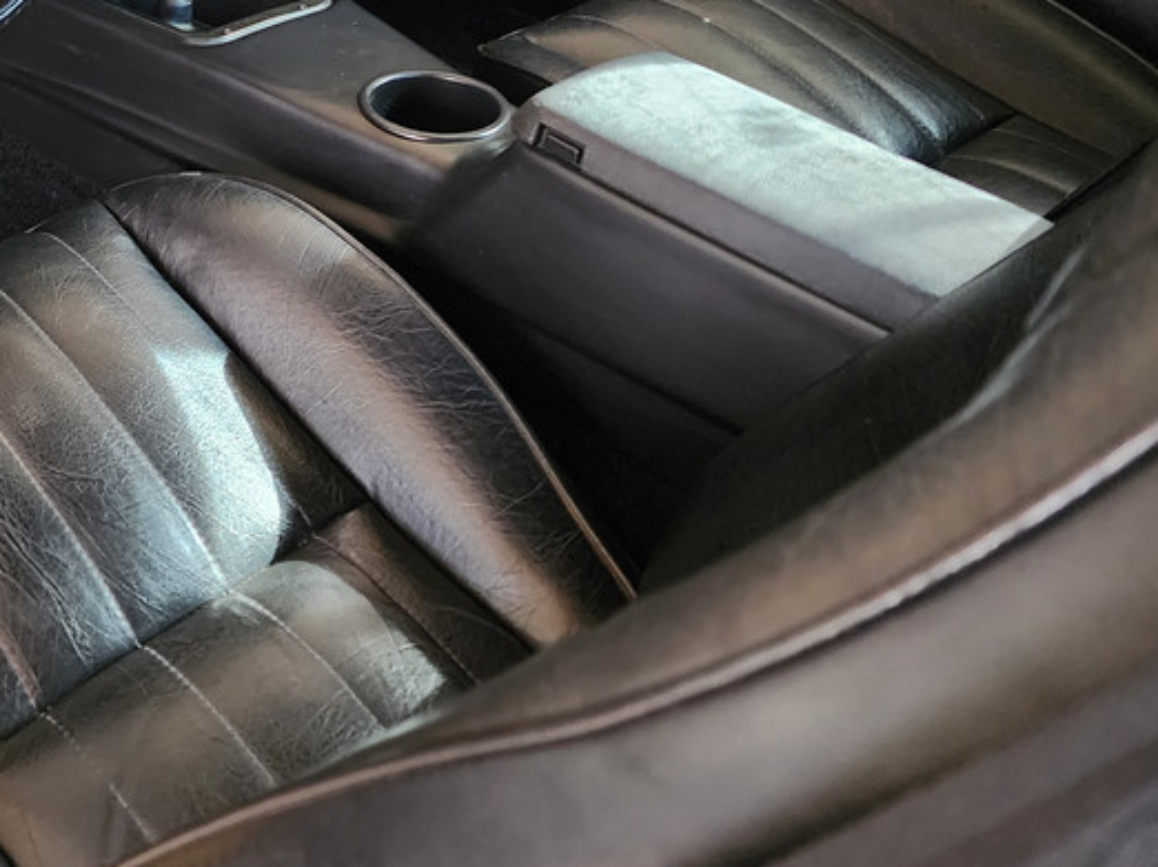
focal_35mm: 47
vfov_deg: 29.6
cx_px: 130
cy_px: 84
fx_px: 1572
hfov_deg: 37.9
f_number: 1.8
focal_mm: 6.4
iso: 640
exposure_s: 1/40
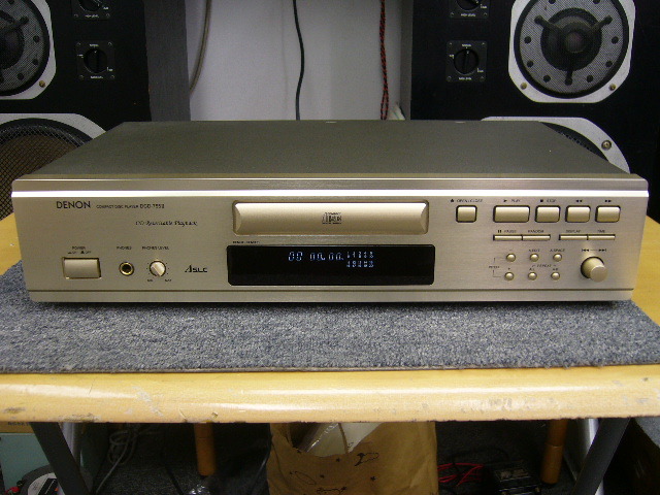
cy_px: 248
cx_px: 330
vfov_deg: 40.7
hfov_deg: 52.6
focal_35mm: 35
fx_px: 667
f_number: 2.8
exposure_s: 1/13
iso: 100
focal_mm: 5.8
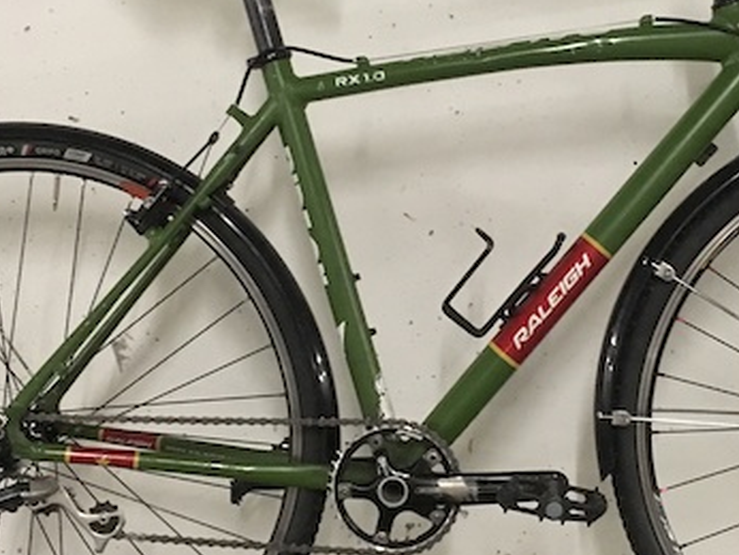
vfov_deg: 21.9
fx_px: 1431
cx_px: 451
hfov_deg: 28.9
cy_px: 237
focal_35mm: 67
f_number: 2.2
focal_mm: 4.15
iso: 250
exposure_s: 1/15
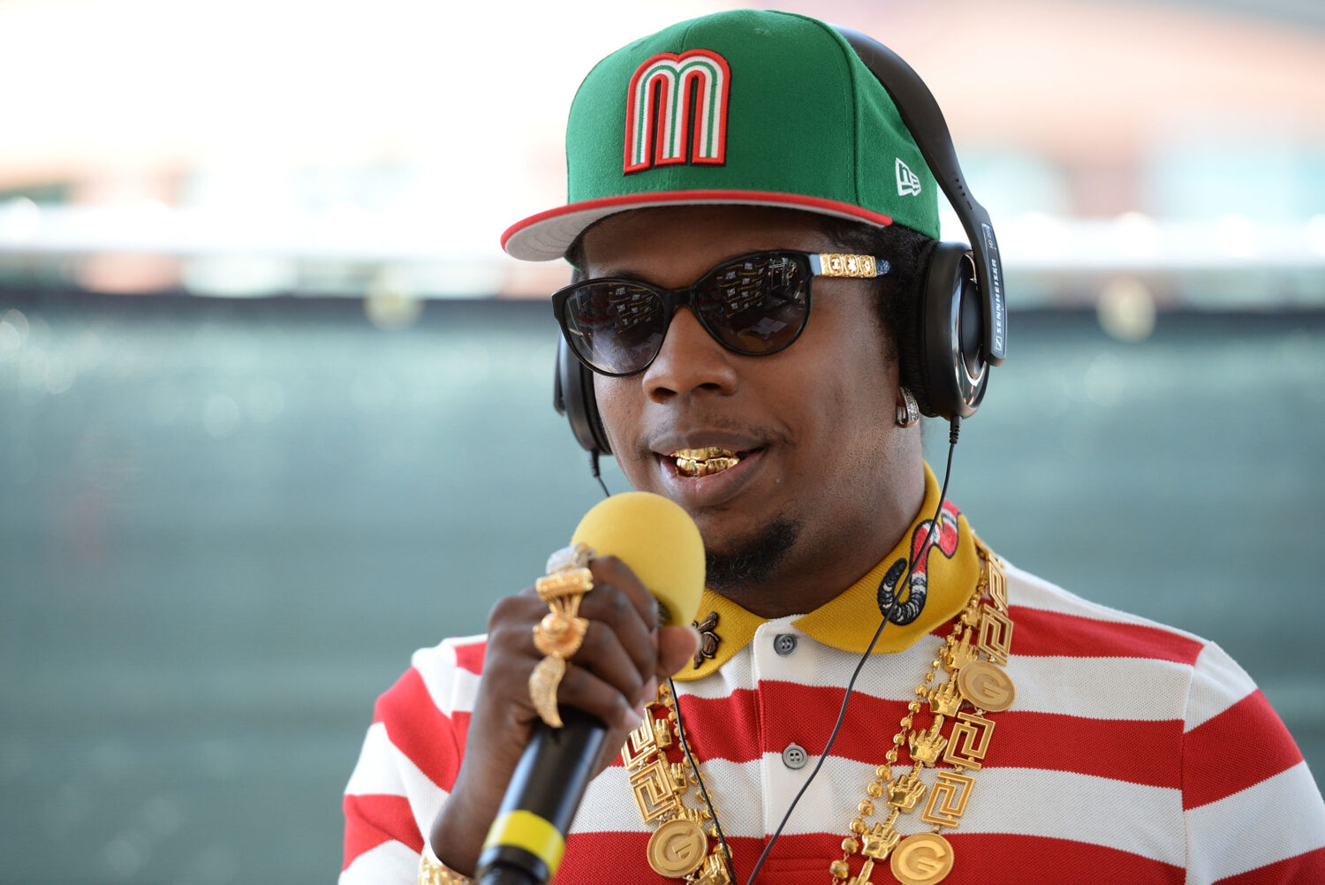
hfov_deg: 10.8
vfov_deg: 7.2
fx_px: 6997
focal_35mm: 190
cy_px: 442
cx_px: 662
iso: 1000
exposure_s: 1/1250
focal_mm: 190
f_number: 2.8
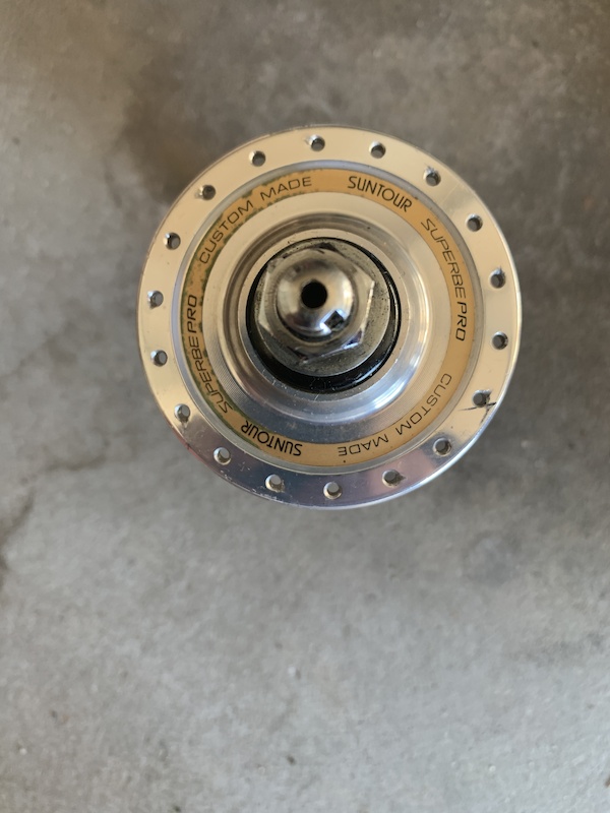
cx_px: 305
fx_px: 611
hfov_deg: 53.1
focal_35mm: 26
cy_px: 406
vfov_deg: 67.3
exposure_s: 1/60
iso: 100
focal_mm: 4.25
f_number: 1.8
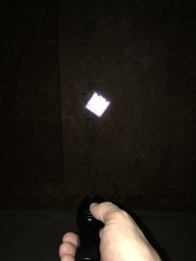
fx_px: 219
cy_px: 130
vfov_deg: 61.7
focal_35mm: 29
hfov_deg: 48.2
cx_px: 98
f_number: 2.2
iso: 40
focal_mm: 4.15
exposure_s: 1/16
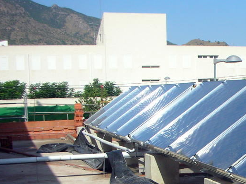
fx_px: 575
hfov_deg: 23.3
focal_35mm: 81
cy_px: 176
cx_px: 237
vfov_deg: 17.8
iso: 50
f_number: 8.5
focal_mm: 5.8
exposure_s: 1/172
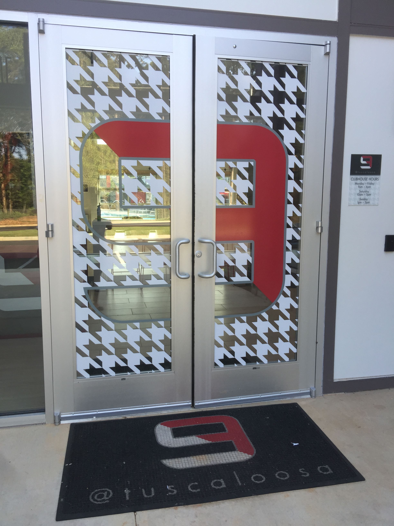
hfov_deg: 48.2
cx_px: 197
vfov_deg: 61.7
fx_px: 440
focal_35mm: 29
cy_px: 263
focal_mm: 4.15
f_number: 2.2
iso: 32
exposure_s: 1/120
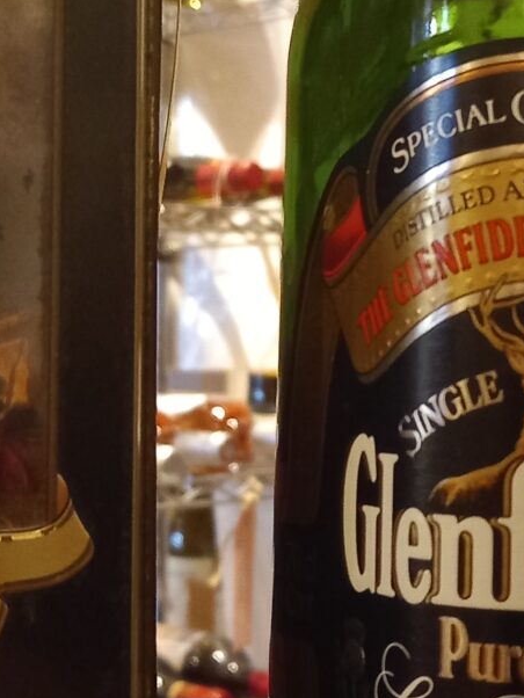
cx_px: 330
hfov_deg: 17.4
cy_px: 313
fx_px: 1714
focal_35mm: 85
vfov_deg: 23.0
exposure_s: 1/15
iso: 800
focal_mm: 4.6
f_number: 2
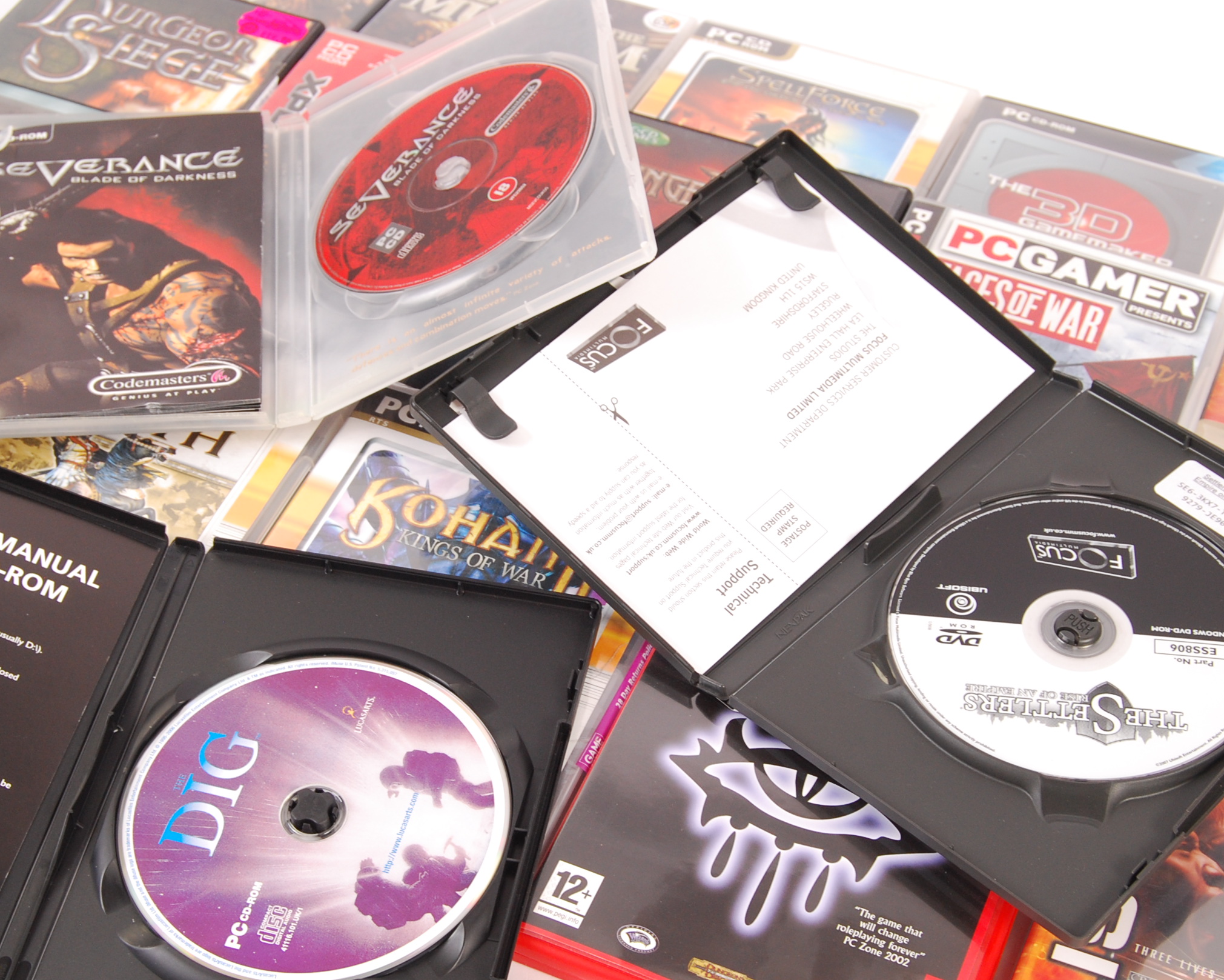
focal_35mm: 63
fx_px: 2271
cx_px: 567
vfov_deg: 24.3
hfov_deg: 30.2
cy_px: 545
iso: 400
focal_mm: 31
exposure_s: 1/100
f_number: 9
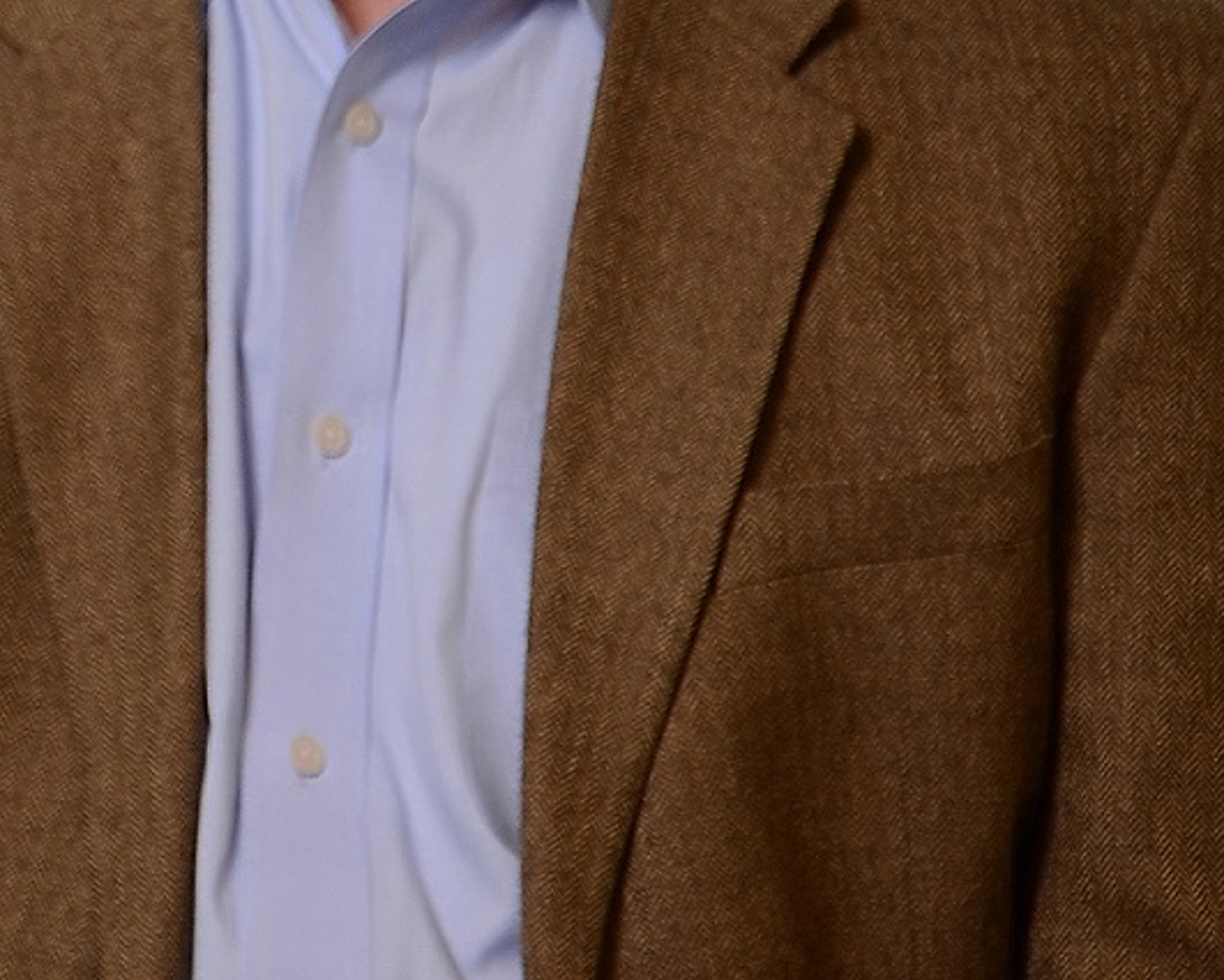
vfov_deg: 4.9
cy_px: -53
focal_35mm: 313
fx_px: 11341
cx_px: -296
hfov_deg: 6.1
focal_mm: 80
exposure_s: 1/25
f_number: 5.3
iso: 100
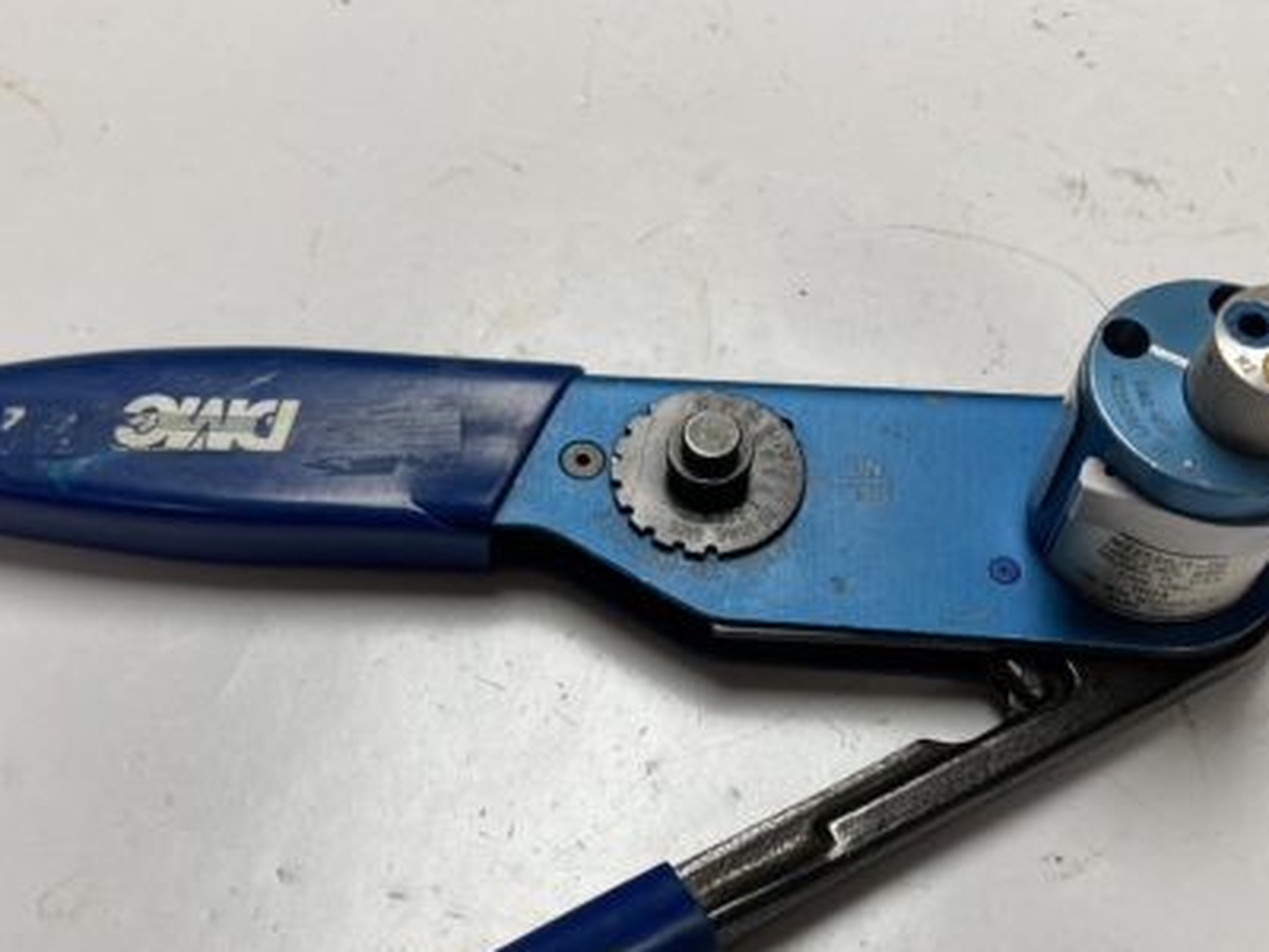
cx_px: 593
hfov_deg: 44.8
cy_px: 682
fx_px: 1540
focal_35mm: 42
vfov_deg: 33.8
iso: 64
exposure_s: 1/120
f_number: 1.8
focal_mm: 3.99
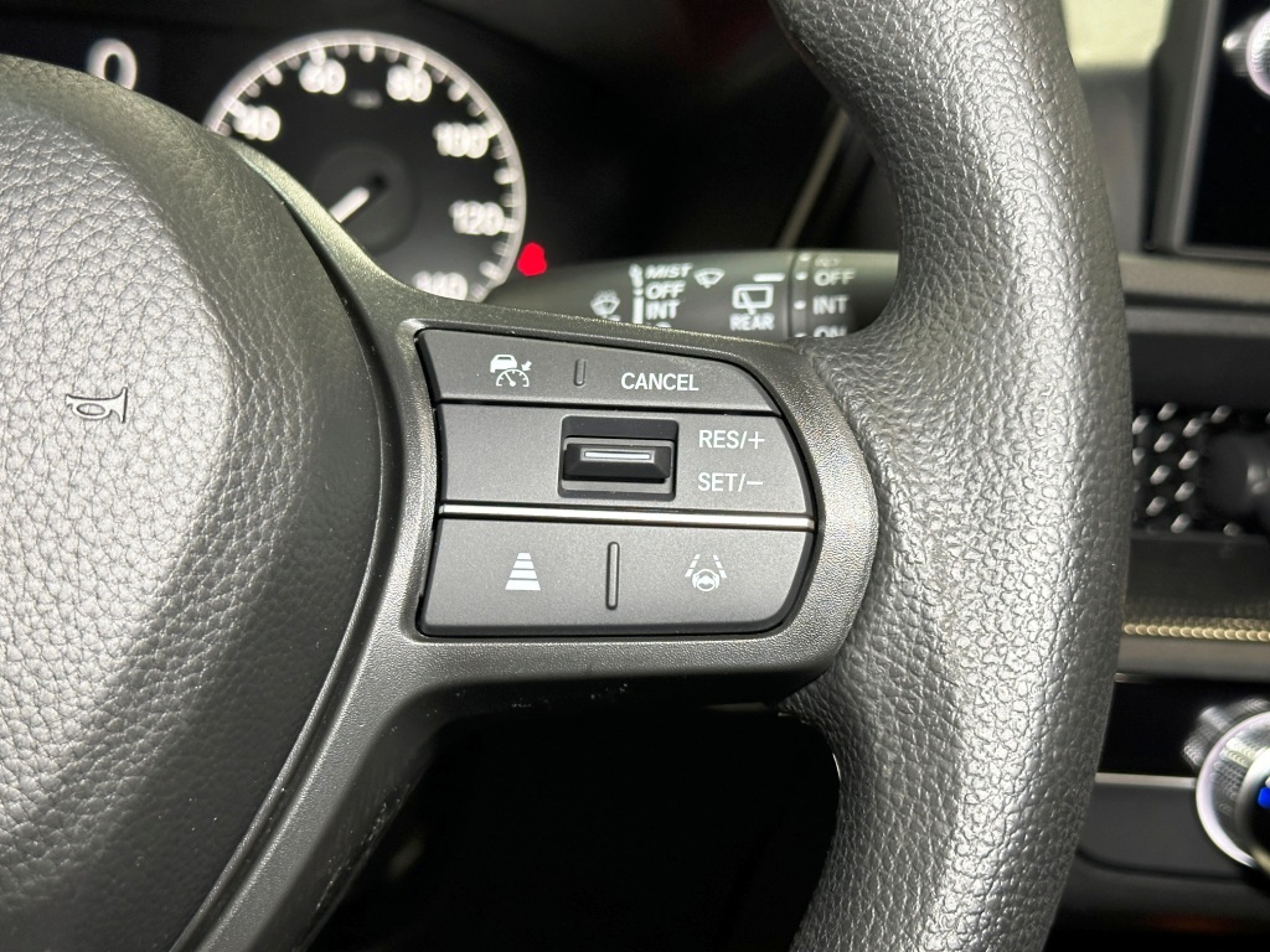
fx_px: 1761
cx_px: 635
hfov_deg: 39.7
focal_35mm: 48
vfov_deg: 30.3
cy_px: 476
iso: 320
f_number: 1.78
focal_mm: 6.86
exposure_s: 1/40
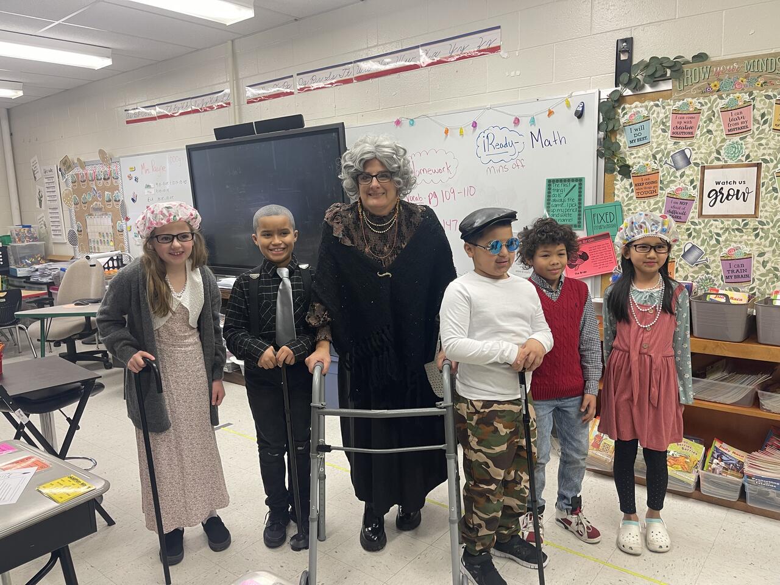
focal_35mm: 26
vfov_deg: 53.1
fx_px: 586
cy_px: 292
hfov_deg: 67.3
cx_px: 390
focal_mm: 5.1
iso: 125
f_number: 1.6
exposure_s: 1/60
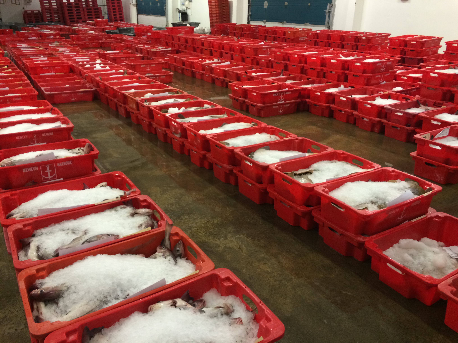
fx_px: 384
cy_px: 172
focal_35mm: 29
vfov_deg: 48.2
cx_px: 229
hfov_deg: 61.7
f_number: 2.2
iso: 200
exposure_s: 1/33
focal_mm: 4.15
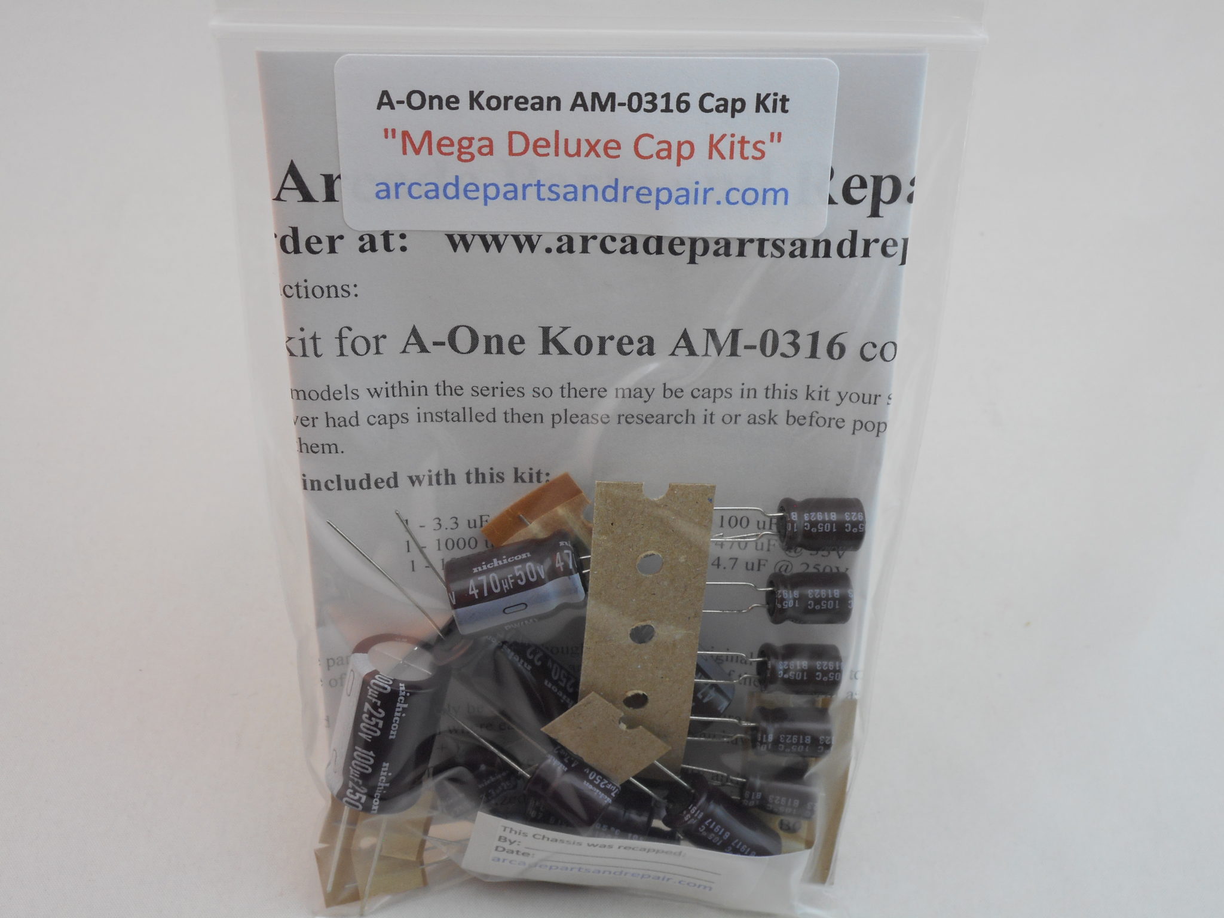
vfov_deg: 28.6
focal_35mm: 51
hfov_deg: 37.5
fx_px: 1803
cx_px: 612
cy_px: 459
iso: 125
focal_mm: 9.1
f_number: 4.9
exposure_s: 1/30
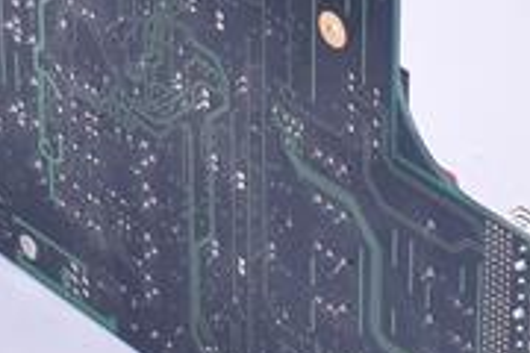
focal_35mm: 135
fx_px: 1982
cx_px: 165
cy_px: 88
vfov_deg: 10.2
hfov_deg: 15.2
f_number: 11
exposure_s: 1/200
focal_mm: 27
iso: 200
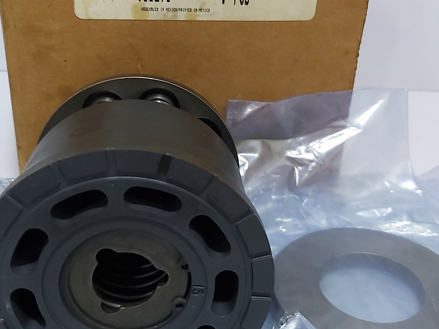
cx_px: 231
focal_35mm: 45
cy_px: 146
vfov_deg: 32.1
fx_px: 571
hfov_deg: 42.1
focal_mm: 3.92
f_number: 1.7
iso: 250
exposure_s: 1/50
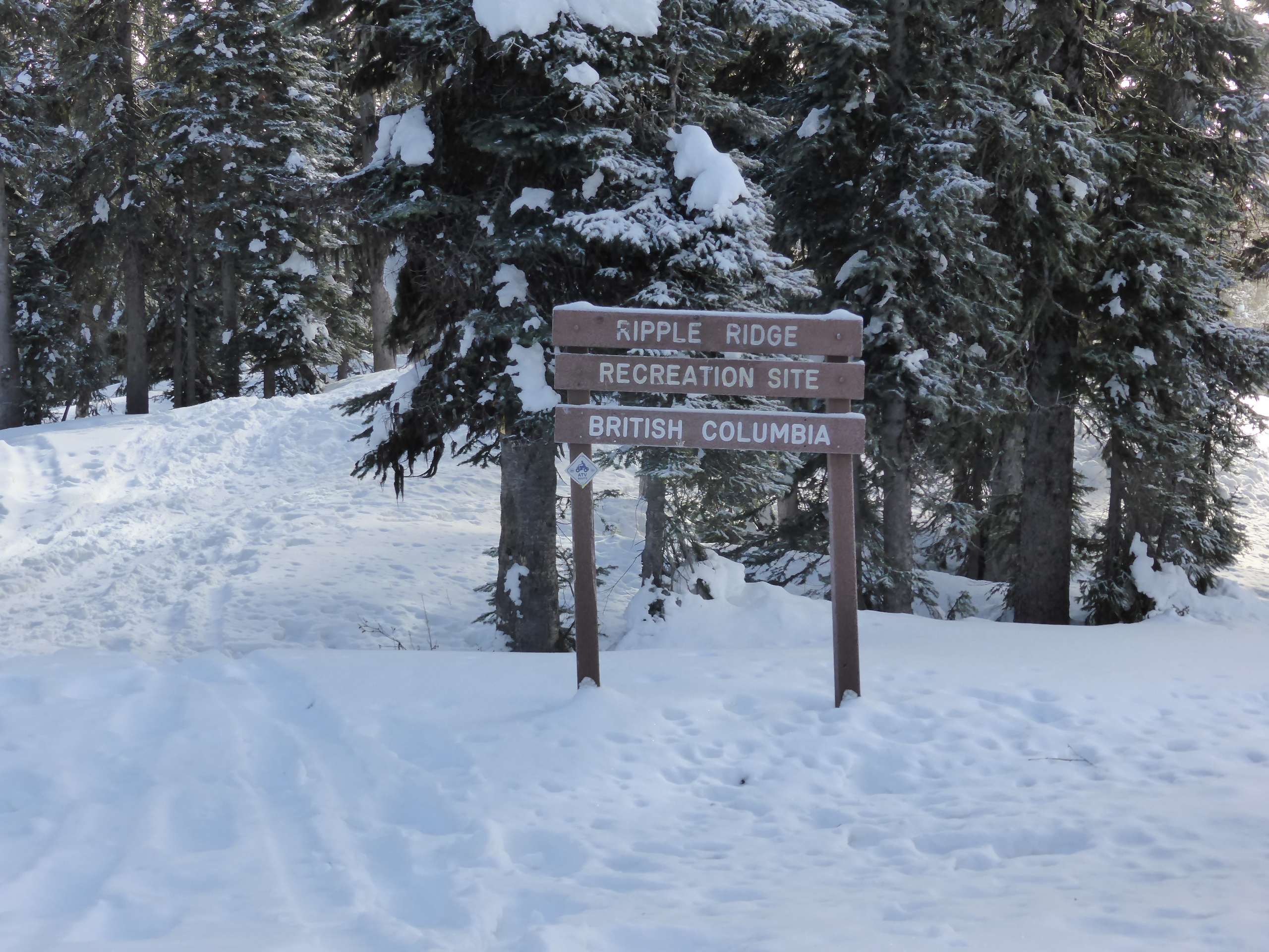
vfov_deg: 28.6
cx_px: 634
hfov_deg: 37.5
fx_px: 1870
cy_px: 476
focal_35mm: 51
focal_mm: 9
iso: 200
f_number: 4.4
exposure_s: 1/200
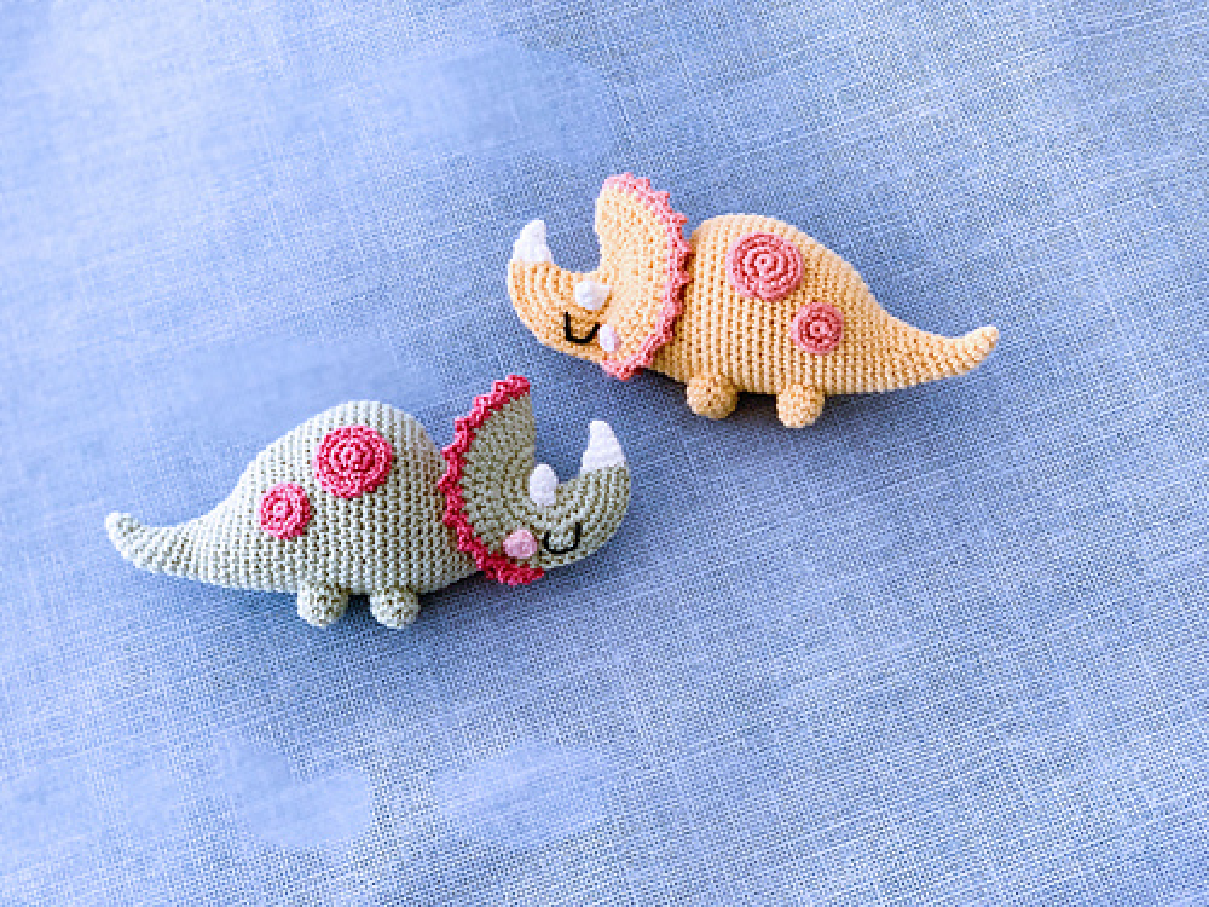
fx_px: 1816
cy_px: 454
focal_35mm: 52
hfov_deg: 36.8
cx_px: 604
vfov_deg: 28.0
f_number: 2.4
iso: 40
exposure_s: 1/120
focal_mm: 6
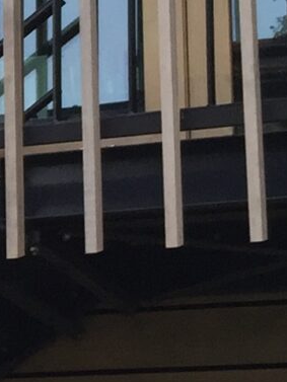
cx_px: -624
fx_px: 2177
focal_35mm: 197
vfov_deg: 10.0
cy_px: 307
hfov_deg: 6.7
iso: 32
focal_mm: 4.15
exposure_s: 1/898
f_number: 2.2
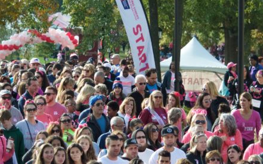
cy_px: 143
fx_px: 2034
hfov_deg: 7.4
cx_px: 168
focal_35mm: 284
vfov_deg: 4.6
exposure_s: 1/4000
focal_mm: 80
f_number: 4.5
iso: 1250
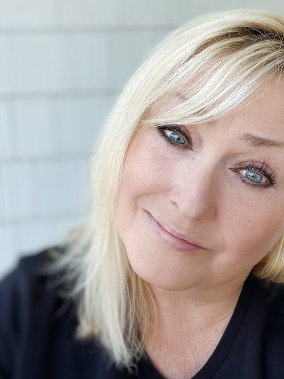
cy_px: 133
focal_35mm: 42
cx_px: 155
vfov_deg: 44.3
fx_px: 460
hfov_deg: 34.3
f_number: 2.2
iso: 40
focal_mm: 2.71
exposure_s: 1/121
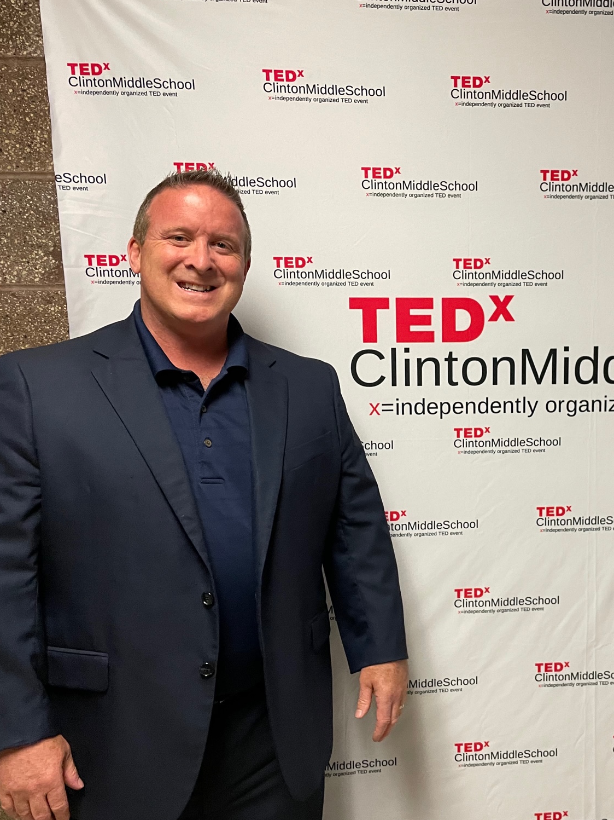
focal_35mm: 35
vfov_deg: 52.6
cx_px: 492
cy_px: 409
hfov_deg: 39.1
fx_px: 828
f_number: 1.6
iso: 250
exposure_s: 1/60
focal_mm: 4.2
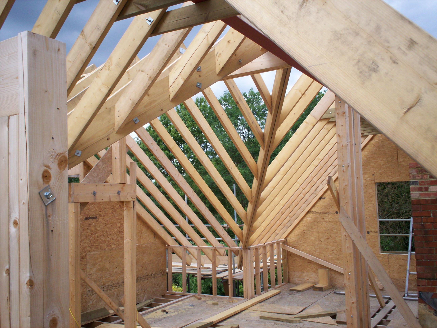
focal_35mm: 36
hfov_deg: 51.4
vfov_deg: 39.7
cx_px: 218
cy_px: 164
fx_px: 454
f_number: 4.5
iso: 100
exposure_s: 1/281
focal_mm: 6
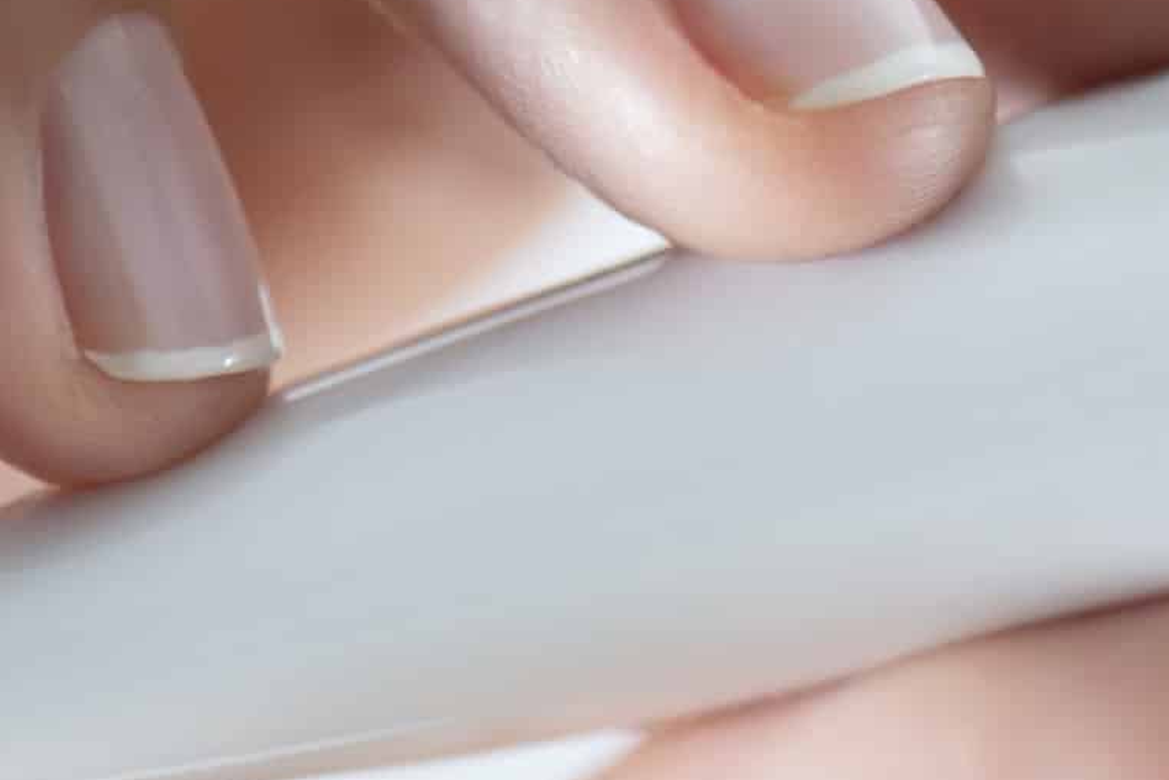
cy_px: 118
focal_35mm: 277
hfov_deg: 7.4
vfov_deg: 5.0
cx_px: 948
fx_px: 8998
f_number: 4.5
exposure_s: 1/160
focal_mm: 105
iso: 100
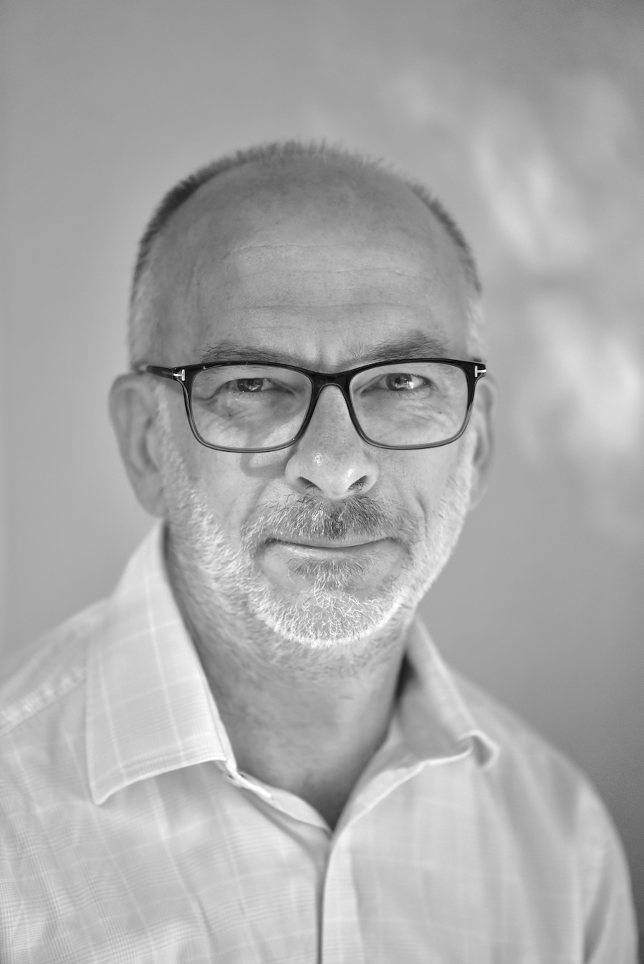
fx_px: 2813
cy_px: 482
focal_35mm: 105
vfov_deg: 19.4
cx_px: 322
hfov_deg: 13.1
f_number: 3
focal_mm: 105
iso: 800
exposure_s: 1/3000
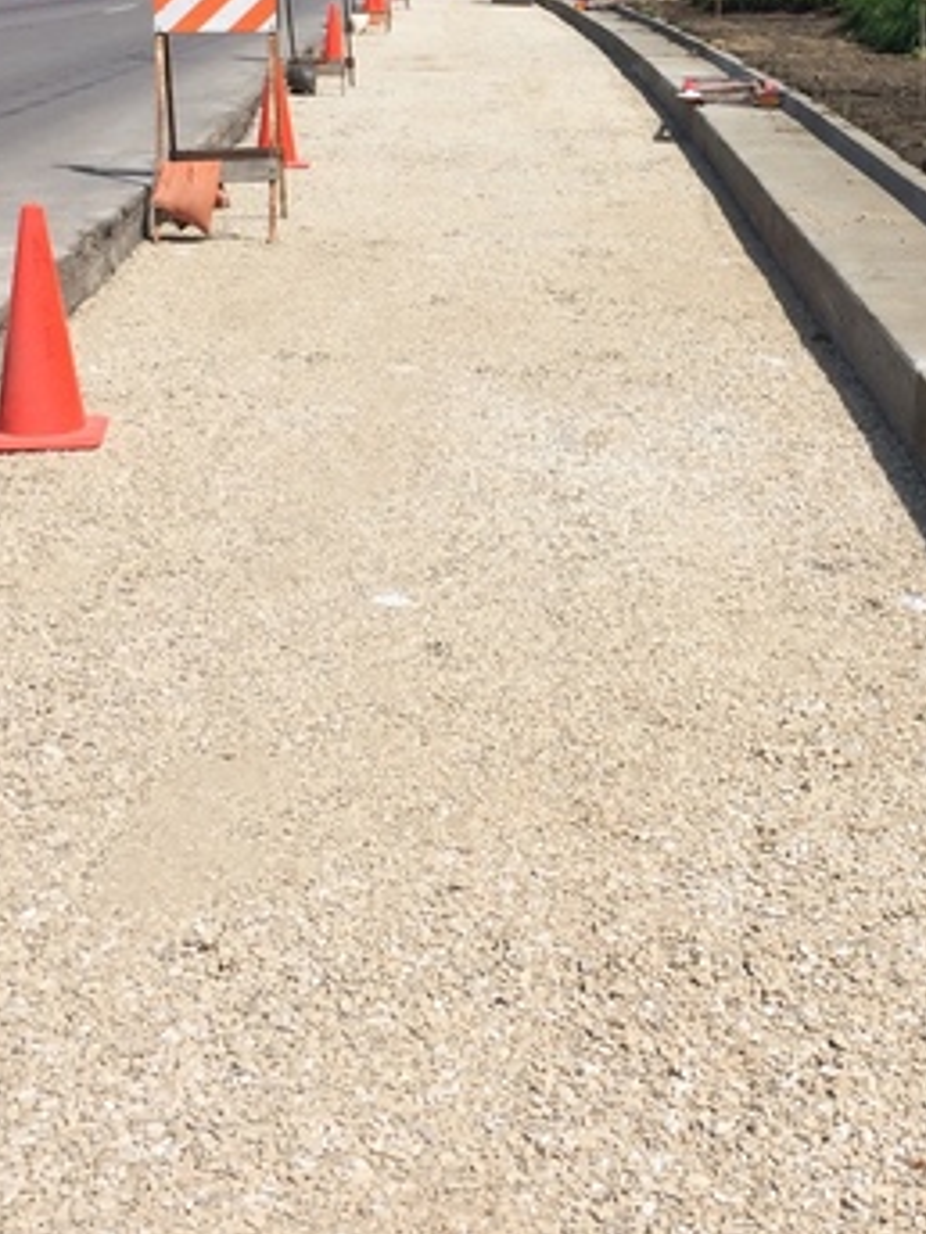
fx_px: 2247
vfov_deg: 30.2
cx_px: 635
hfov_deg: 23.2
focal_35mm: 63
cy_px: 316
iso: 32
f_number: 2.2
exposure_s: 1/3731
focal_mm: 4.15
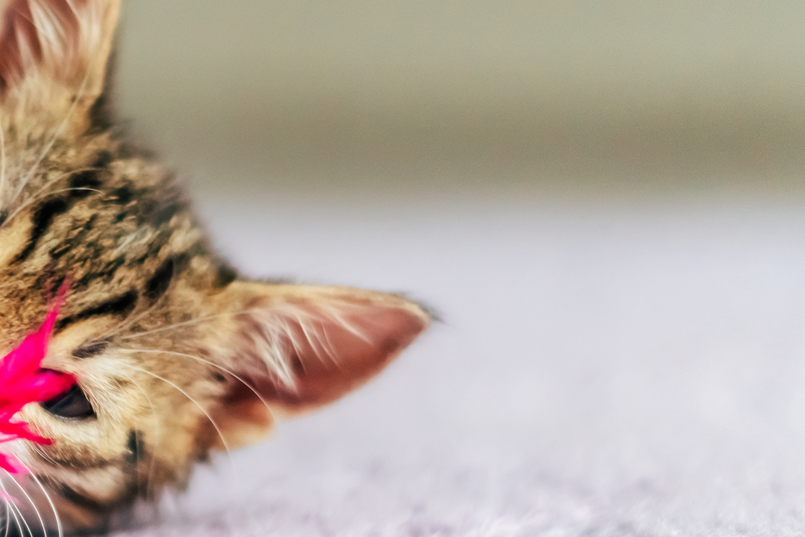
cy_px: 309
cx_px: -35
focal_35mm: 110
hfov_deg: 18.0
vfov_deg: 12.5
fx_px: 2460
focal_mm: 50
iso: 1600
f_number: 1.8
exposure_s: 1/400
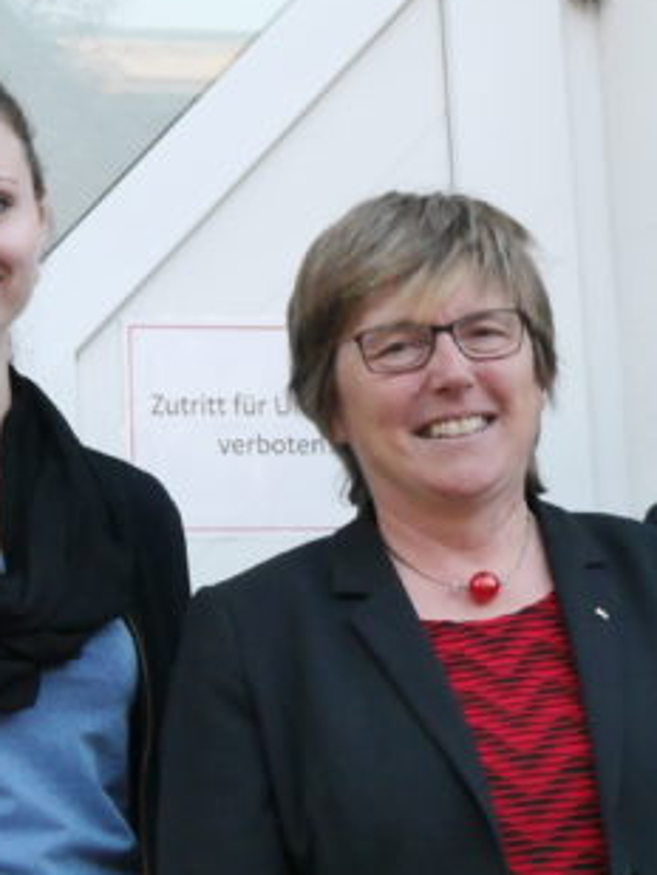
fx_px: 4021
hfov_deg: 9.3
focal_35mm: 159
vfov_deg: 12.4
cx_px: 555
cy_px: 569
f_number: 4.5
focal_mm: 24
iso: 800
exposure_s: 1/60
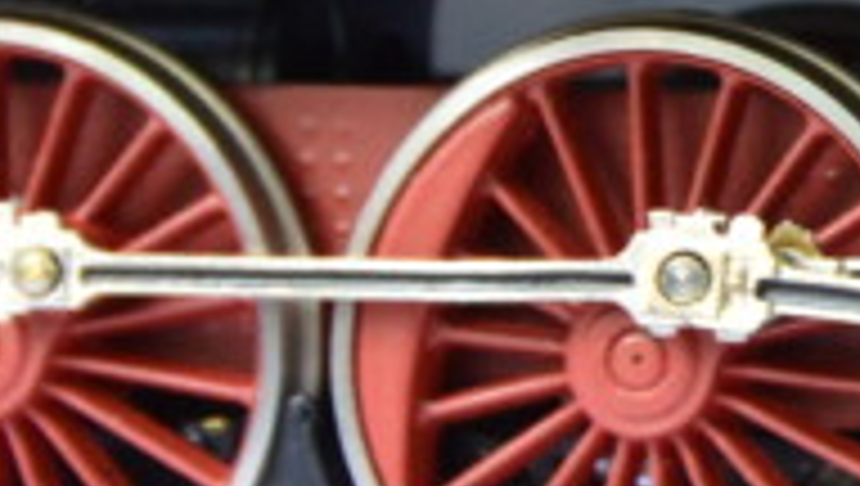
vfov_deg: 2.1
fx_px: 13426
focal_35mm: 588
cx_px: 1481
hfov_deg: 3.6
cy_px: -176
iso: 800
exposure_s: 1/30
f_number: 7.1
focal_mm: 70
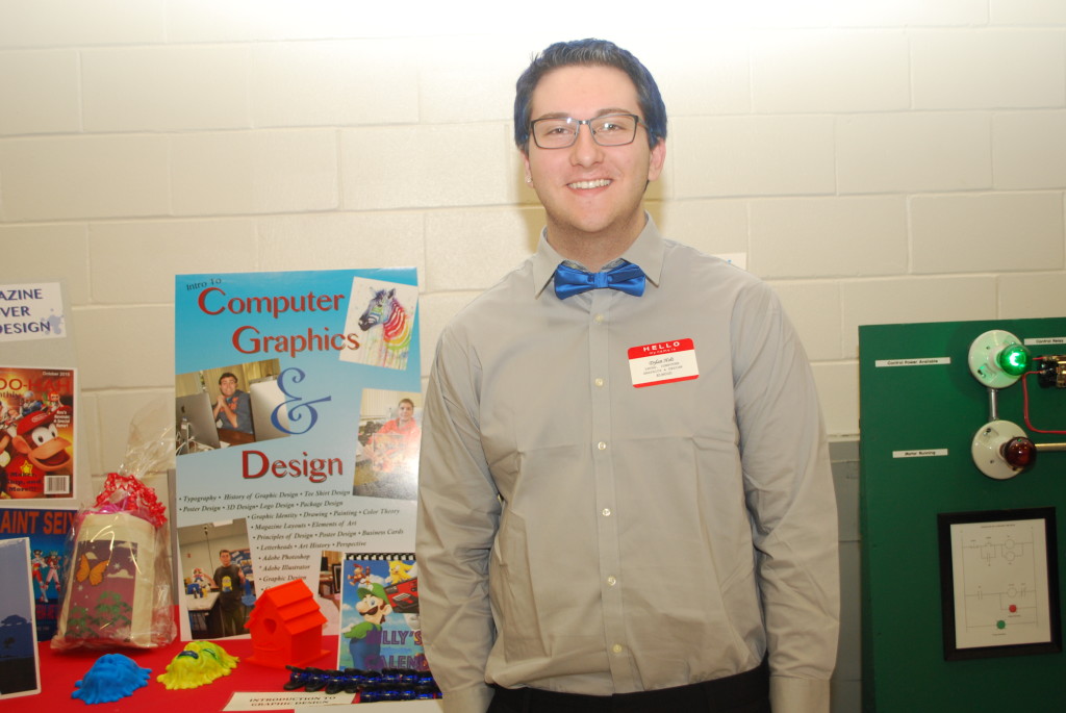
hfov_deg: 46.4
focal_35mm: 42
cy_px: 356
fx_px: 1245
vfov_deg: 32.0
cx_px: 533
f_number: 4.5
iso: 400
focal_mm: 28
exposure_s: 1/60
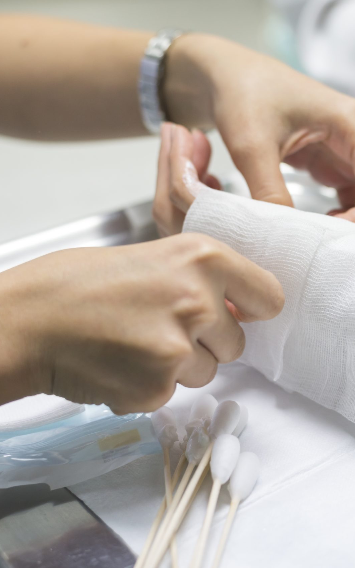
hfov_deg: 16.7
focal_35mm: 77
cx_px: 332
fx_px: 1192
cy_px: 284
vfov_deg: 26.8
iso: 1250
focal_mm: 50
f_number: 3.2
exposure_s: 1/125
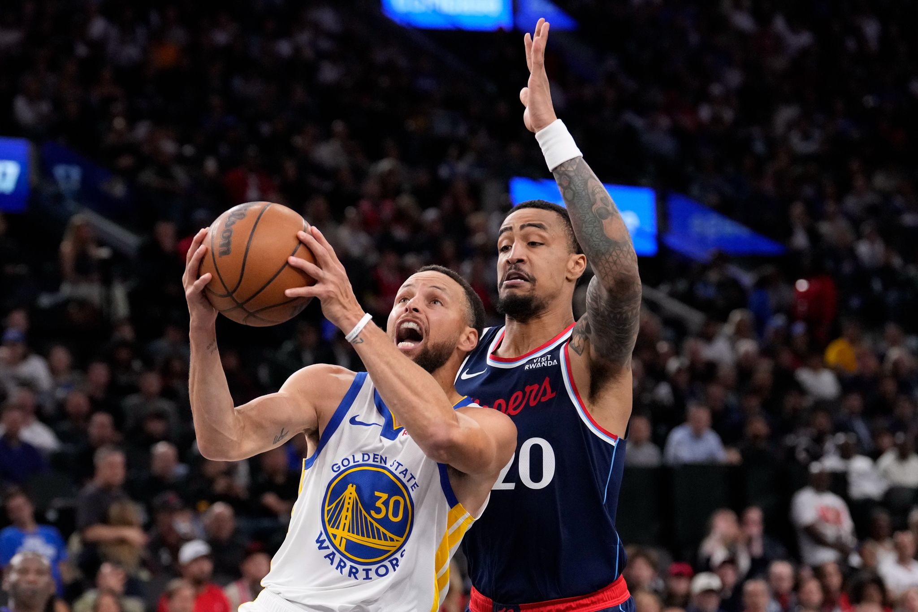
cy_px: 306
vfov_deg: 14.5
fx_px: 2397
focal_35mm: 94
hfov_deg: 21.7
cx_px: 459
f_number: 3.2
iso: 5000
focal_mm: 94
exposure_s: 1/2000
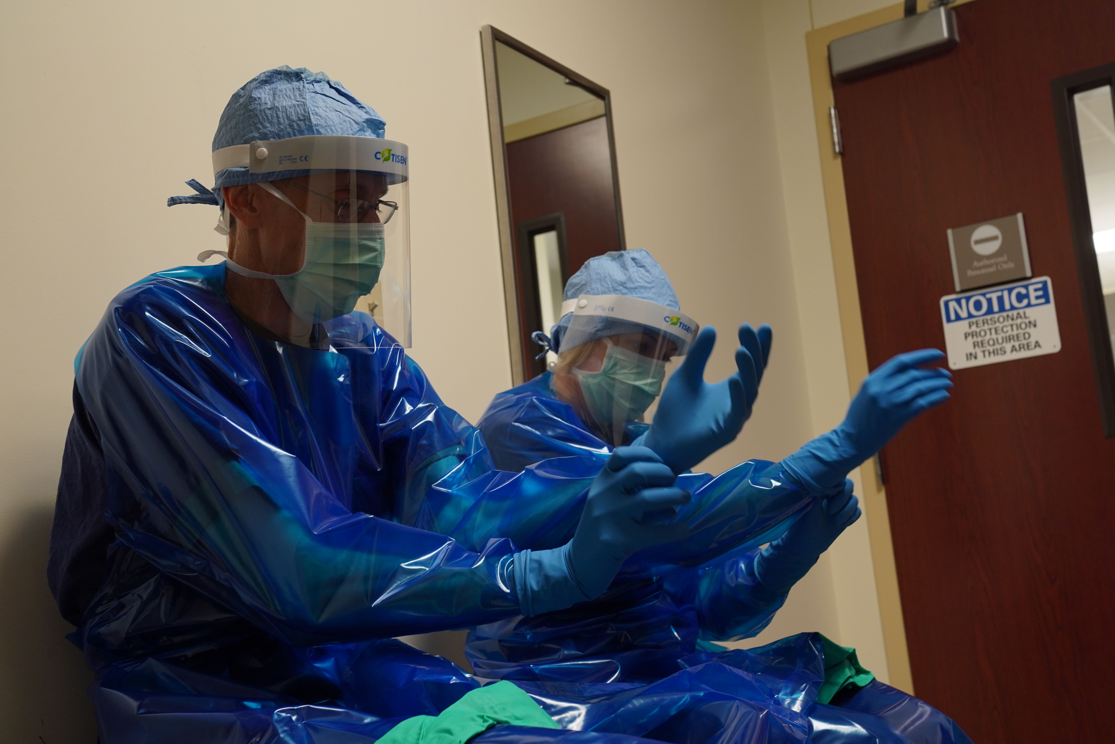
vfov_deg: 27.0
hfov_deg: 39.6
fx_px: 1548
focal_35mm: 50
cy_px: 372
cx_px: 558
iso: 1000
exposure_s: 1/80
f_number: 7.1
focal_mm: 50
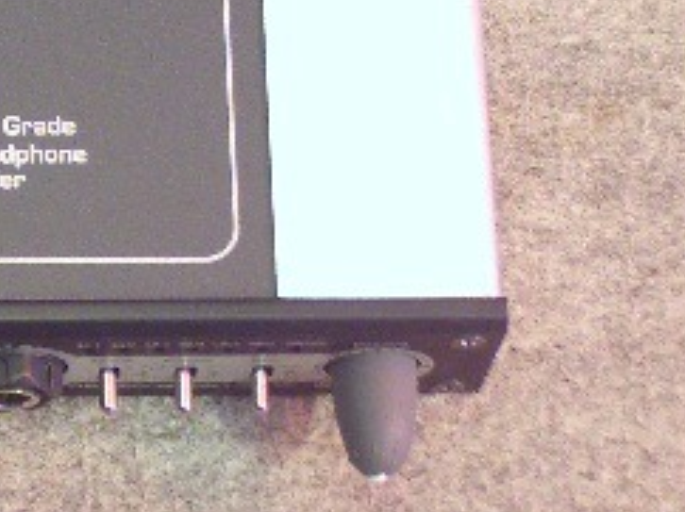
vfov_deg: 6.3
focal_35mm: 233
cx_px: -20
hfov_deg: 8.5
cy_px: -57
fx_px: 4606
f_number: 4.4
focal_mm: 14.6
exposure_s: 1/20
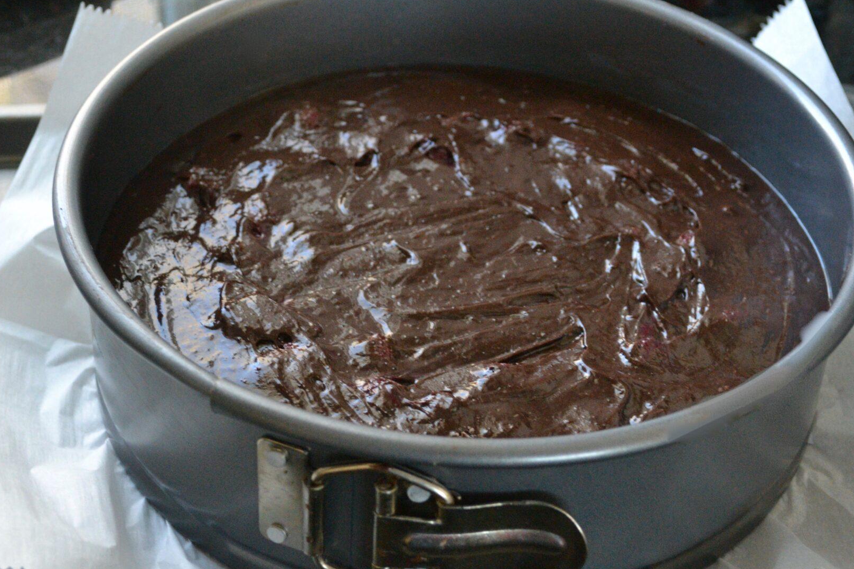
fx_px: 1803
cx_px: 453
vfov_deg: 17.9
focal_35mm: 76
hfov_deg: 26.6
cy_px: 319
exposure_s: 1/60
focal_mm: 40
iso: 2800
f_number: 5.3
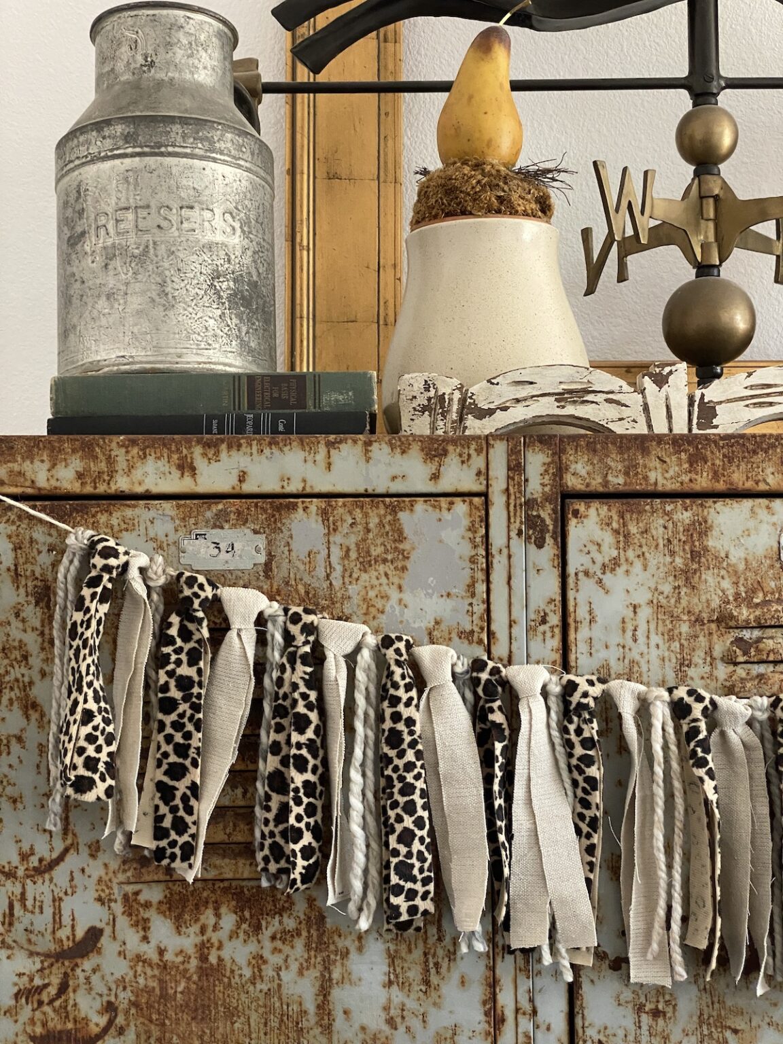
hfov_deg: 28.0
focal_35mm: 52
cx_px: 392
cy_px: 522
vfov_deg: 36.8
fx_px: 1568
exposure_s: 1/60
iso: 320
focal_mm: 6
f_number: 2
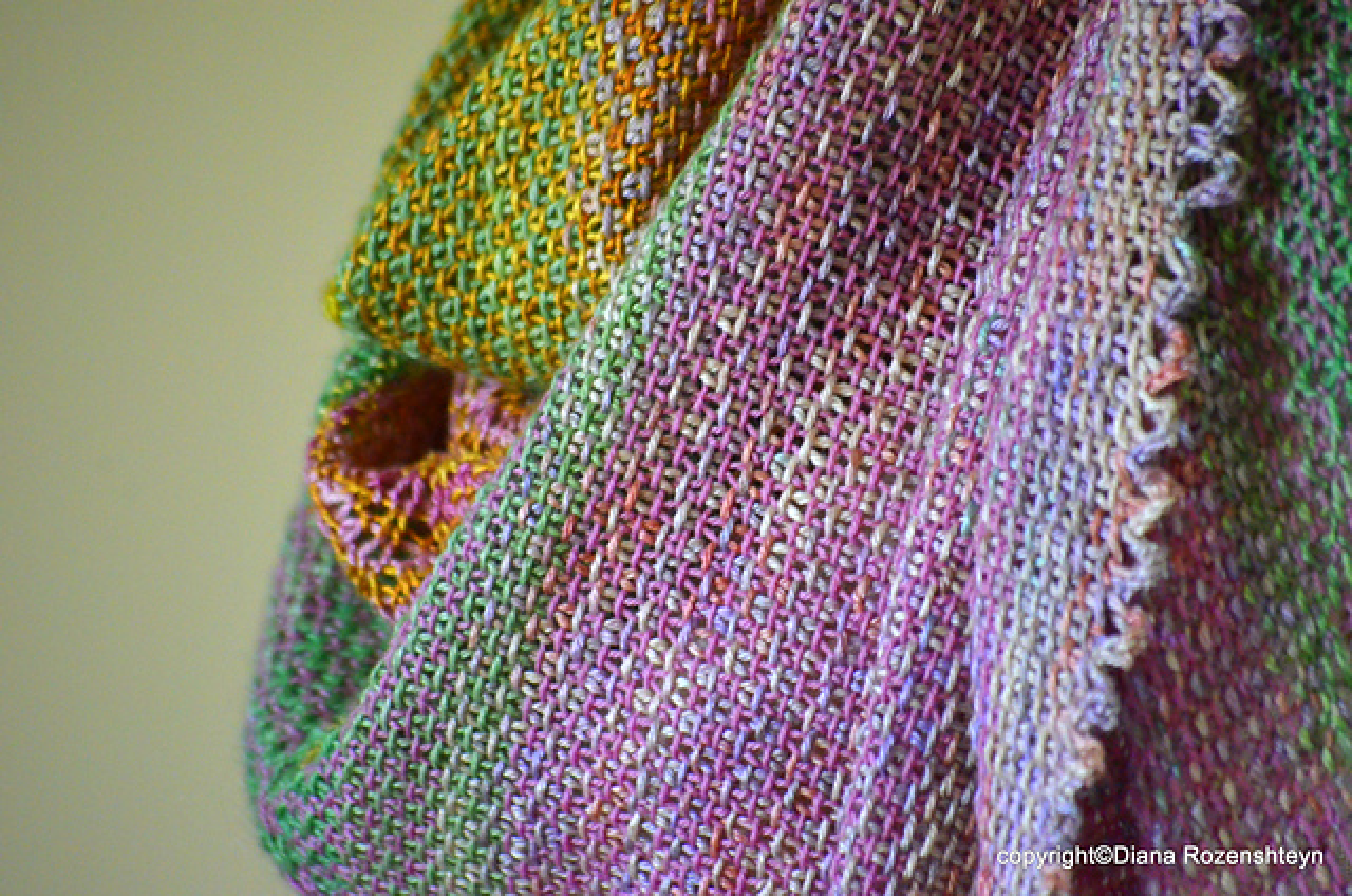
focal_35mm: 300
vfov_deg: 4.6
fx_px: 11244
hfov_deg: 6.9
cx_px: 676
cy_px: 448
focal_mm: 200
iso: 2500
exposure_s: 1/125
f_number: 5.6
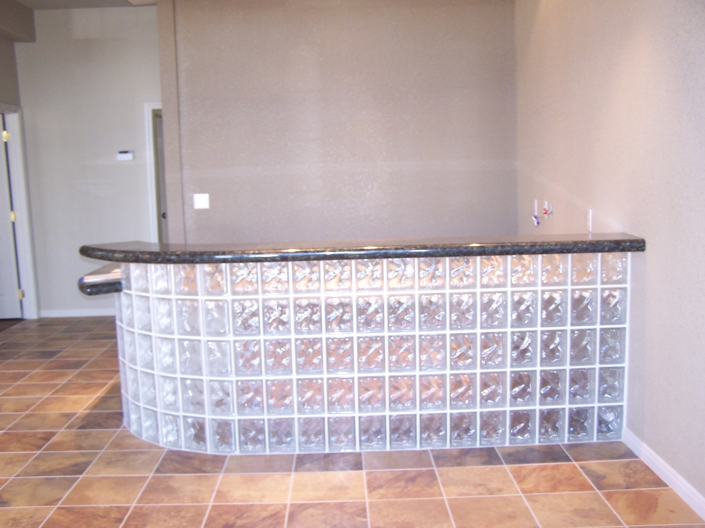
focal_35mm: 38
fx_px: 774
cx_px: 352
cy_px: 264
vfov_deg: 37.7
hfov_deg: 49.0
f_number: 2.8
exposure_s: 1/20
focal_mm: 6.3
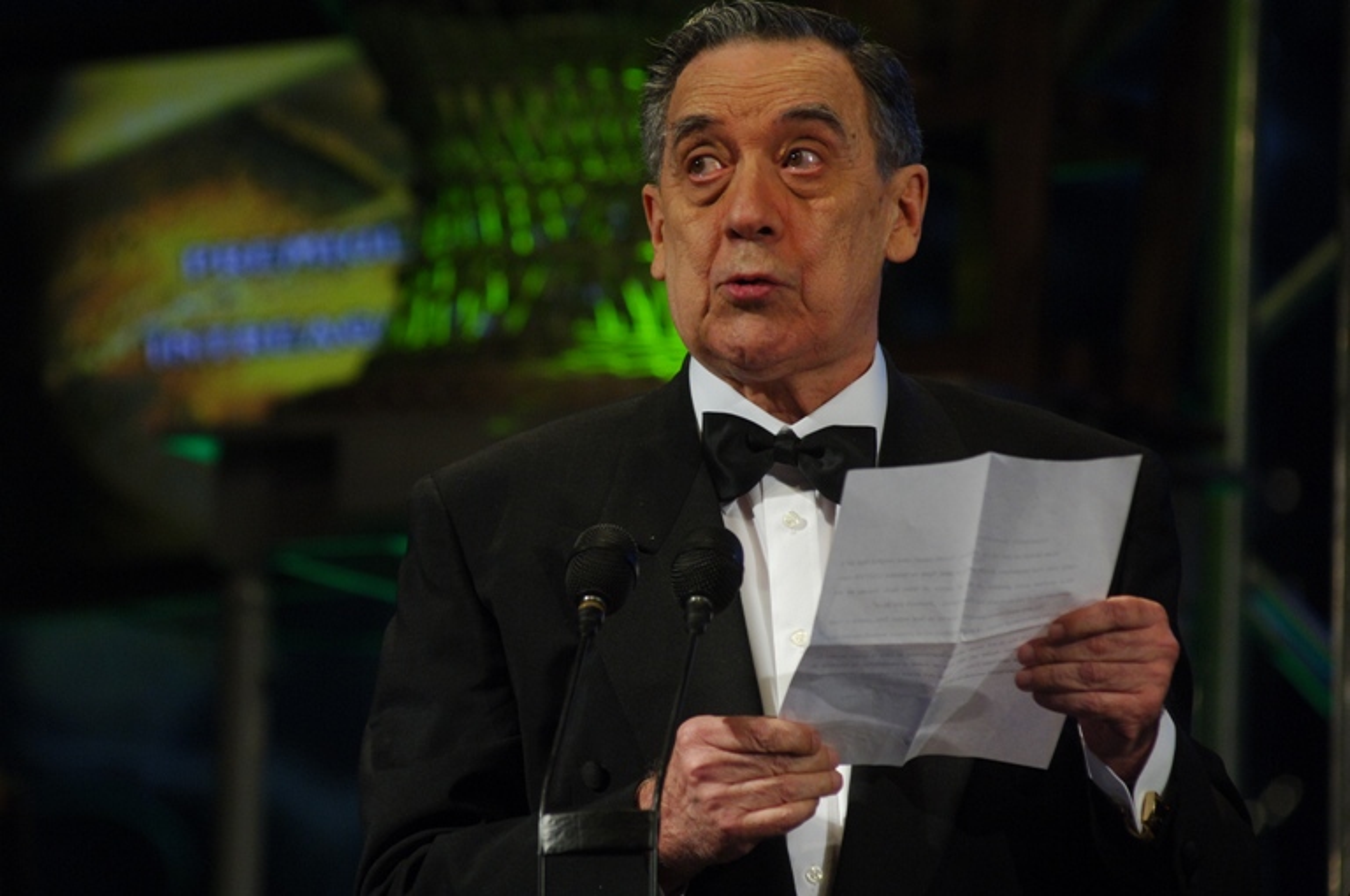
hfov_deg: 7.4
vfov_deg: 4.9
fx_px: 10393
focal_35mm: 278
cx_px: 675
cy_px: 448
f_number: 3.8
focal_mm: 185
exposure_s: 1/160
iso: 560
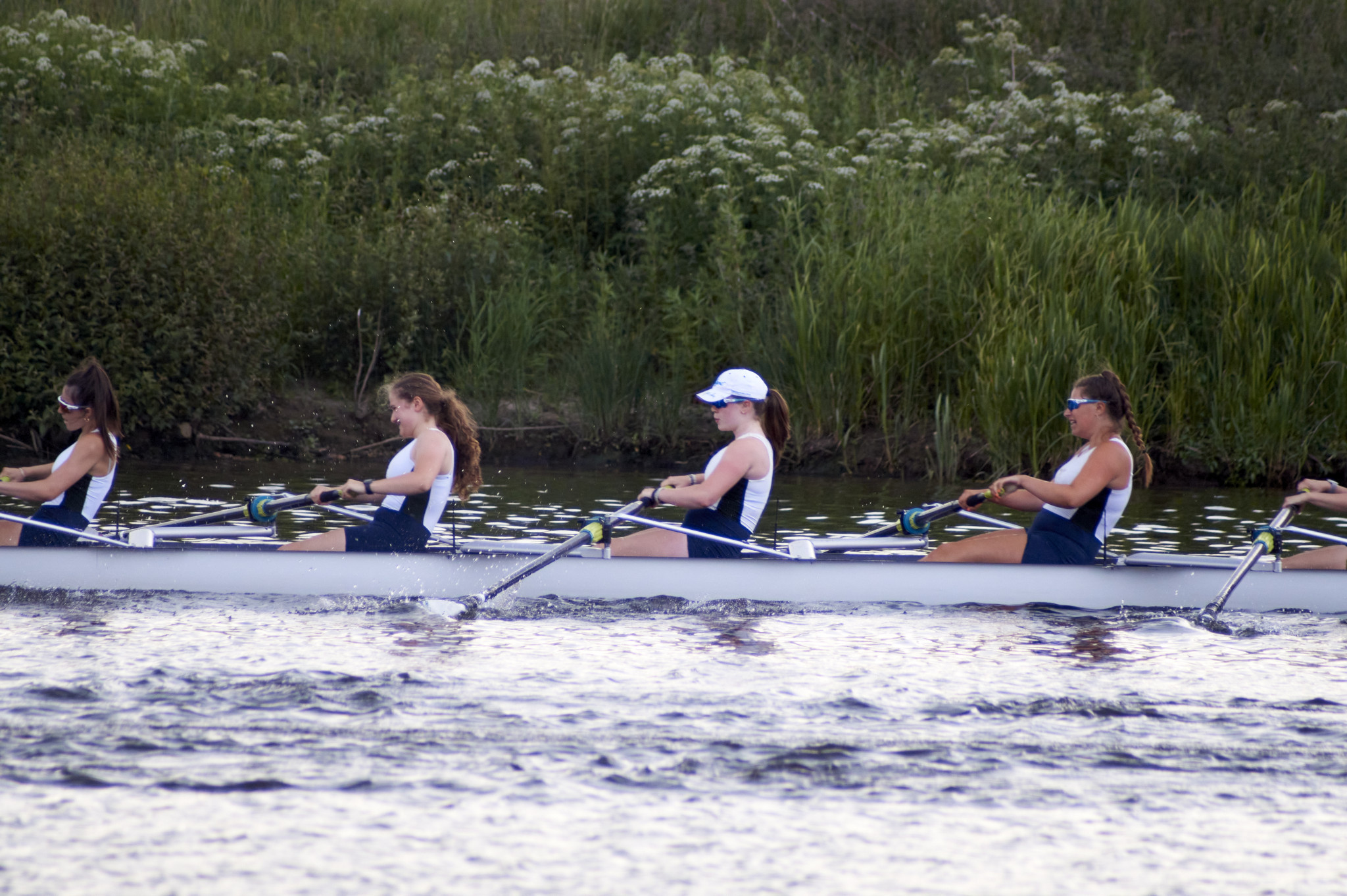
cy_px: 448
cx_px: 674
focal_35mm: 450
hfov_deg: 4.6
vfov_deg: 3.1
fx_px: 16827
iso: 1000
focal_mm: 300
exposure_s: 1/500
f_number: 5.6
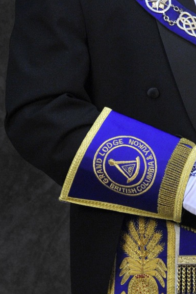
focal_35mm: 250
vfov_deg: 8.2
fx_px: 2044
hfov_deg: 5.5
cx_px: 203
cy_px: 57
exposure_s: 1/60
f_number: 8
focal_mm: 80
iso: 1600
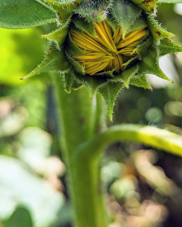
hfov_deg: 23.1
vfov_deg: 28.5
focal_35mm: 66
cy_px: 71
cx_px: 99
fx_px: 444
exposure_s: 1/1085
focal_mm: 6.81
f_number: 1.85
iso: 47
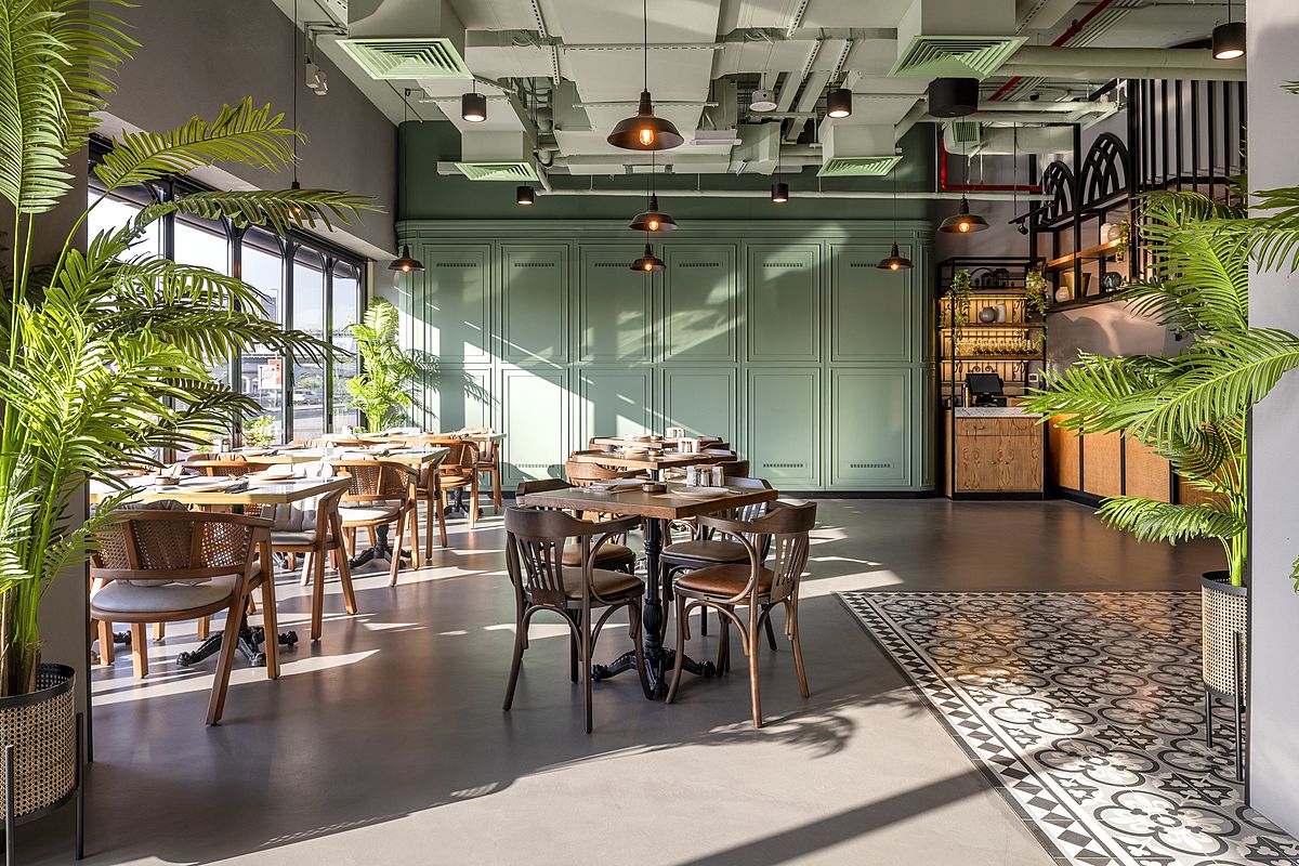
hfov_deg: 73.7
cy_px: 433
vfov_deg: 53.1
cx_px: 650
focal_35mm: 24
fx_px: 866
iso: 100
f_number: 8
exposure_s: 1/15
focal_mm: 24
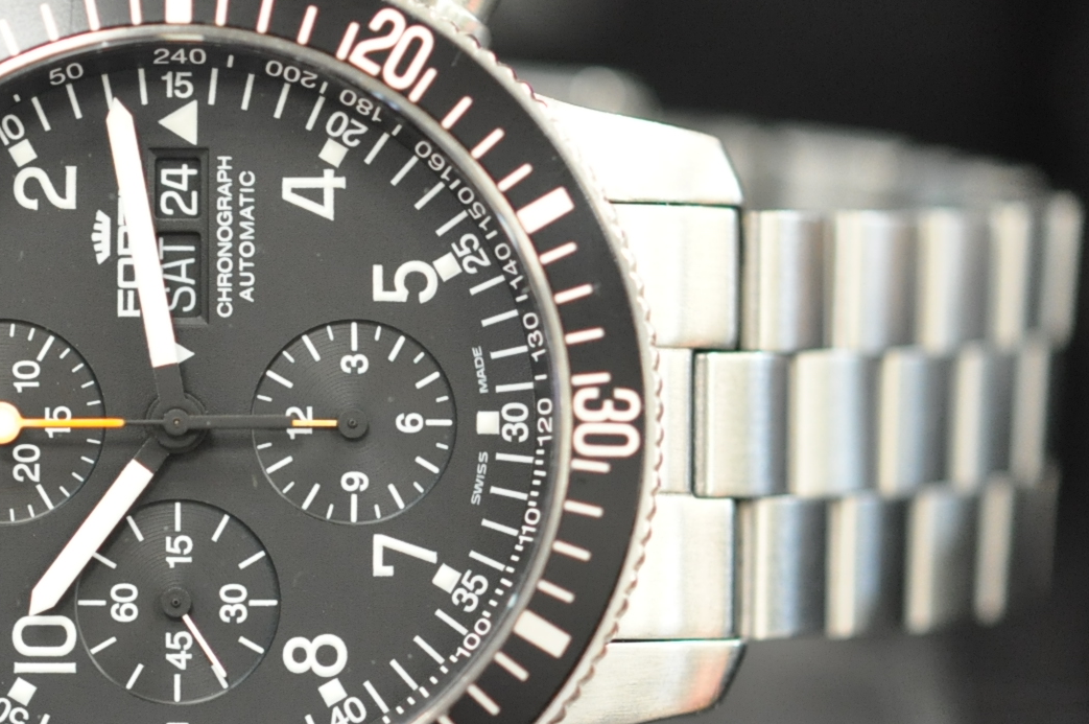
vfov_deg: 7.4
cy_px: 462
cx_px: 183
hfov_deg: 11.1
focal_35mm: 185
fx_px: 5590
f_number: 3.5
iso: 1600
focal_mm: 60
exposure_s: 1/125
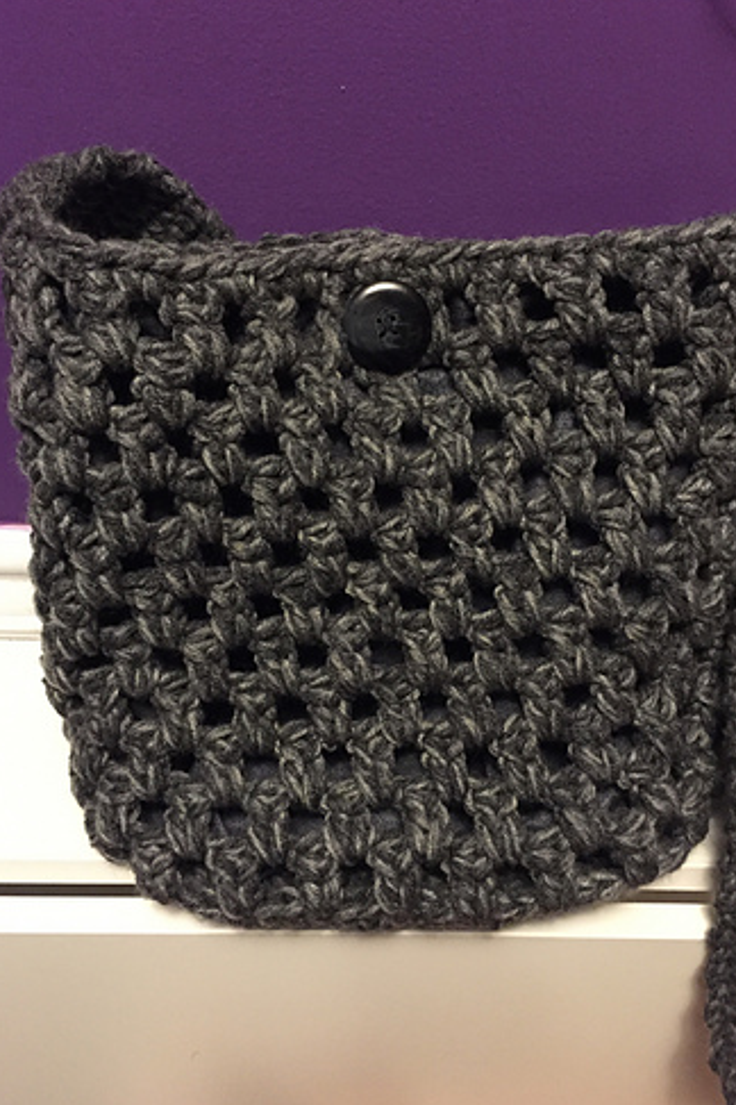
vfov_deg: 60.3
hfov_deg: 42.3
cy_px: 552
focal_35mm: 31
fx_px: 951
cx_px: 376
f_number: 2.2
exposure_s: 1/15
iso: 320
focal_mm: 4.15
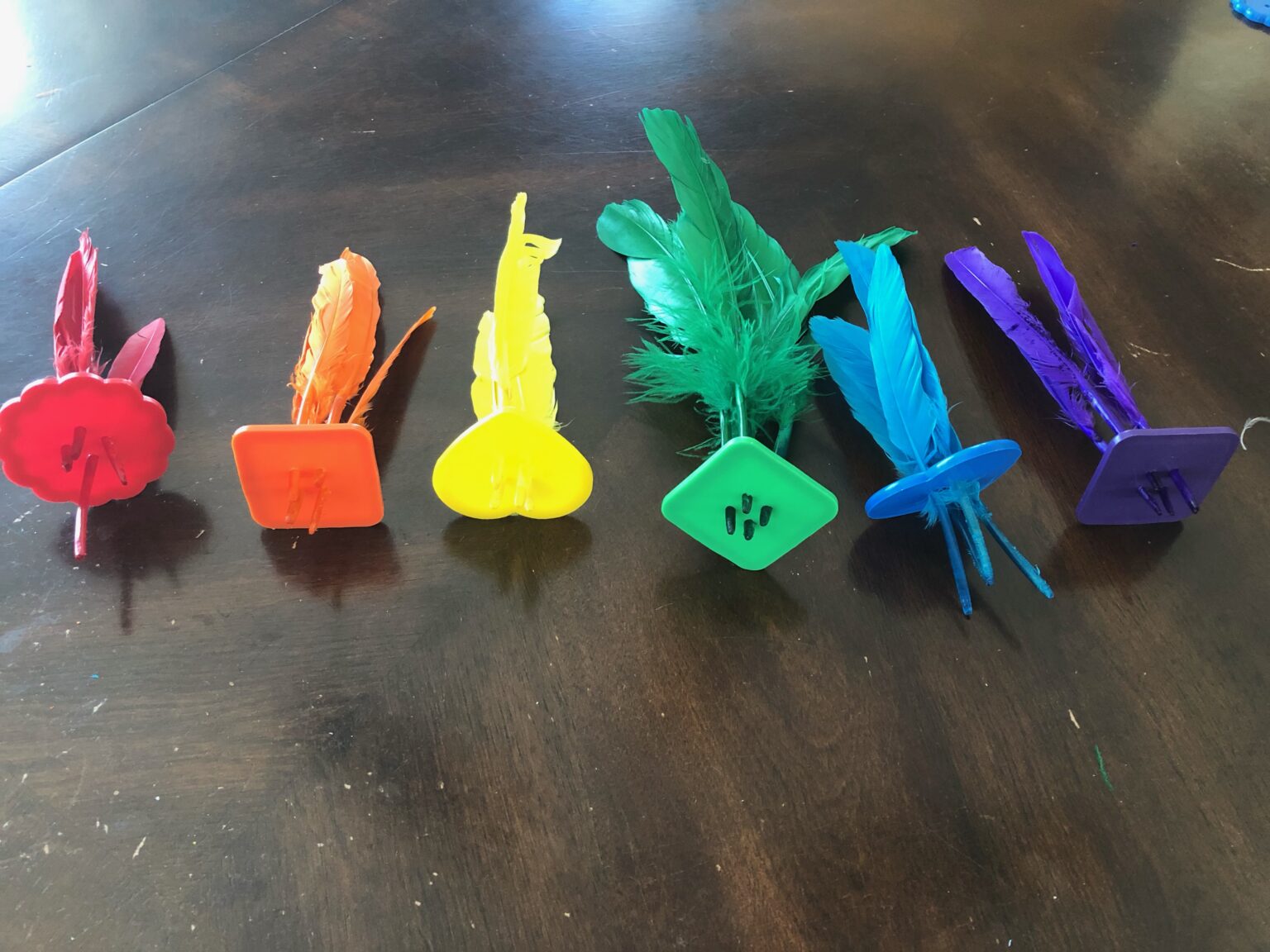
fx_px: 1027
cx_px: 635
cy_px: 476
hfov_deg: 63.4
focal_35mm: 28
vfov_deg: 49.7
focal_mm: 3.99
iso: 64
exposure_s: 1/15
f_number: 1.8
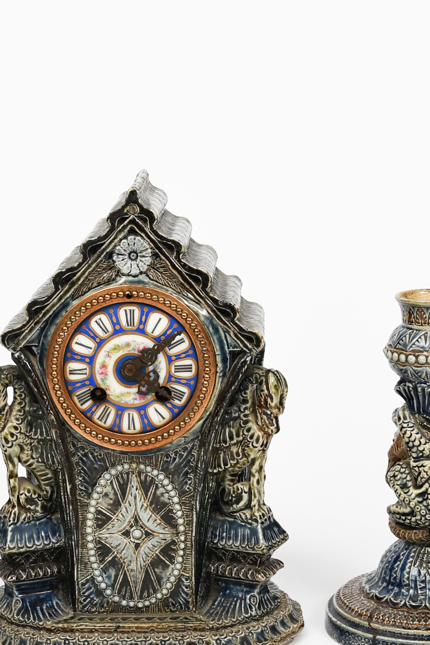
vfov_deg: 17.0
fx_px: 2150
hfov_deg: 11.4
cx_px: 134
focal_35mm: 120
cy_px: 387
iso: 100
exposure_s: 1/100
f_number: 5
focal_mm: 35
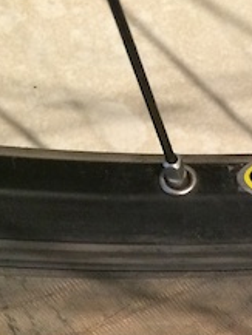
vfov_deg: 17.3
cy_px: 425
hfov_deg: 12.6
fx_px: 1038
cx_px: 455
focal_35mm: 107
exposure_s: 1/30
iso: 200
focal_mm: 4.15
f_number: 2.2
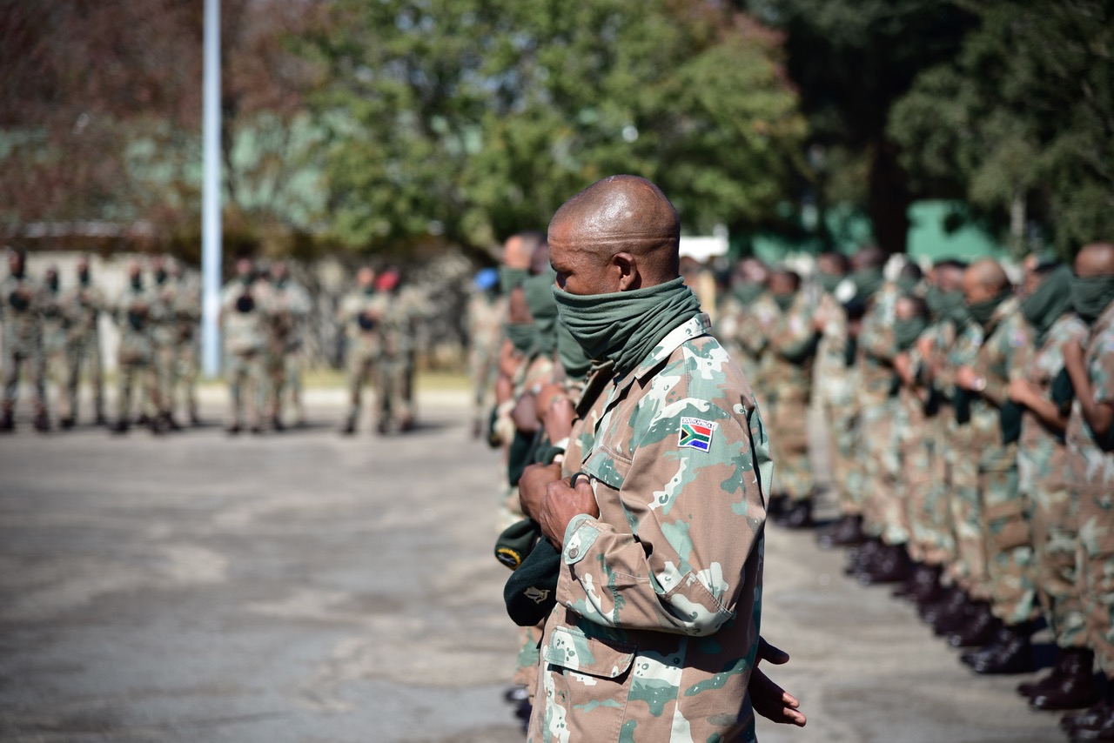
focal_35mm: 120
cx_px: 557
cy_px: 372
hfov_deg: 17.1
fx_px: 3714
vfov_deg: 11.4
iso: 200
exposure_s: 1/1250
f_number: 4
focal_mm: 120
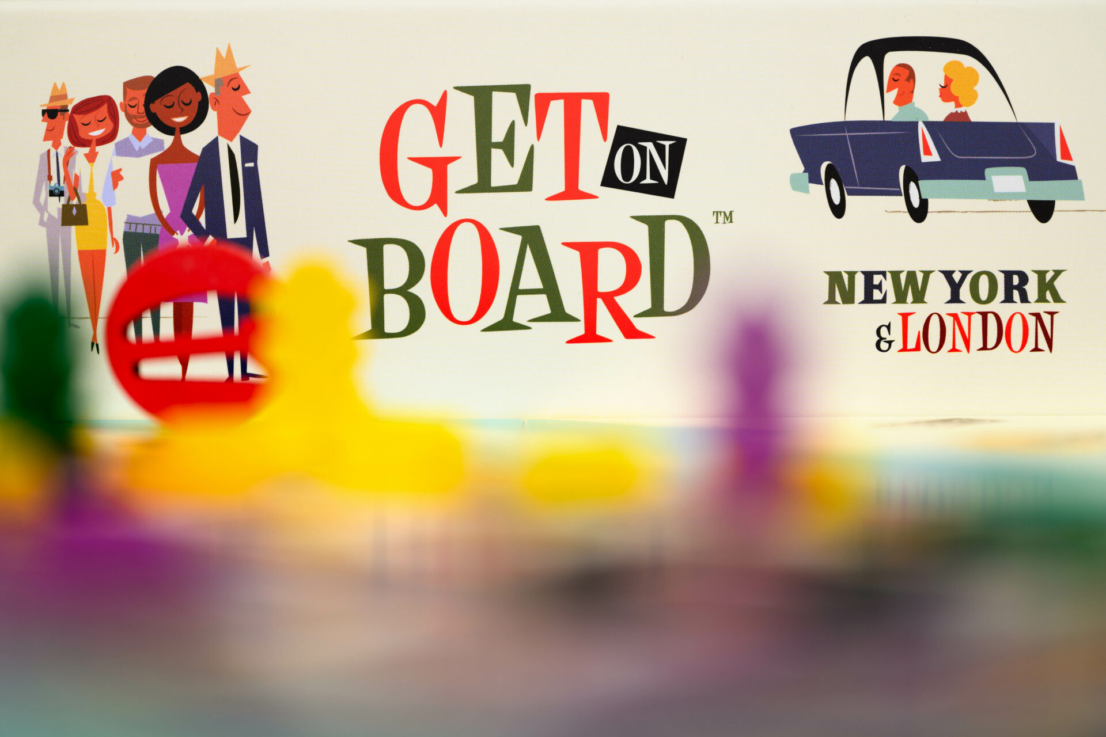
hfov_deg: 19.5
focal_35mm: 105
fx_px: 3226
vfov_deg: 13.0
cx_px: 553
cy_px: 368
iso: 100
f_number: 3.2
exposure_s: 1/200
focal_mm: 105
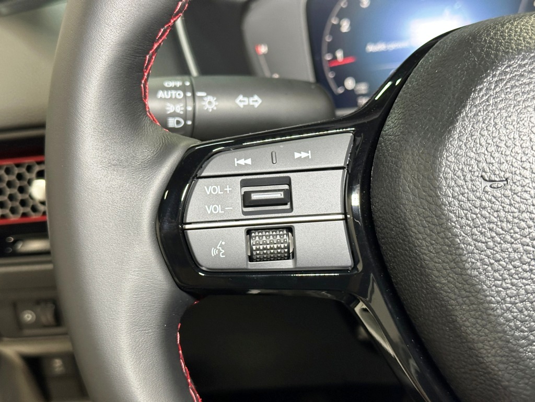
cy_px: 201
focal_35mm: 48
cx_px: 268
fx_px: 742
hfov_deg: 39.7
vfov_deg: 30.3
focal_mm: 6.86
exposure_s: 1/40
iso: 400
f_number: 1.78
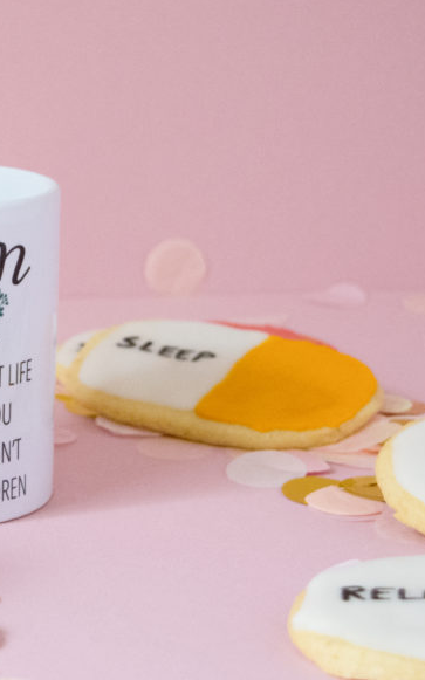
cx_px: -23
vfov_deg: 18.3
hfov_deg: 11.3
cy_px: 348
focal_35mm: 114
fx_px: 2113
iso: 3200
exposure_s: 1/800
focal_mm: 38
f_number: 4.8
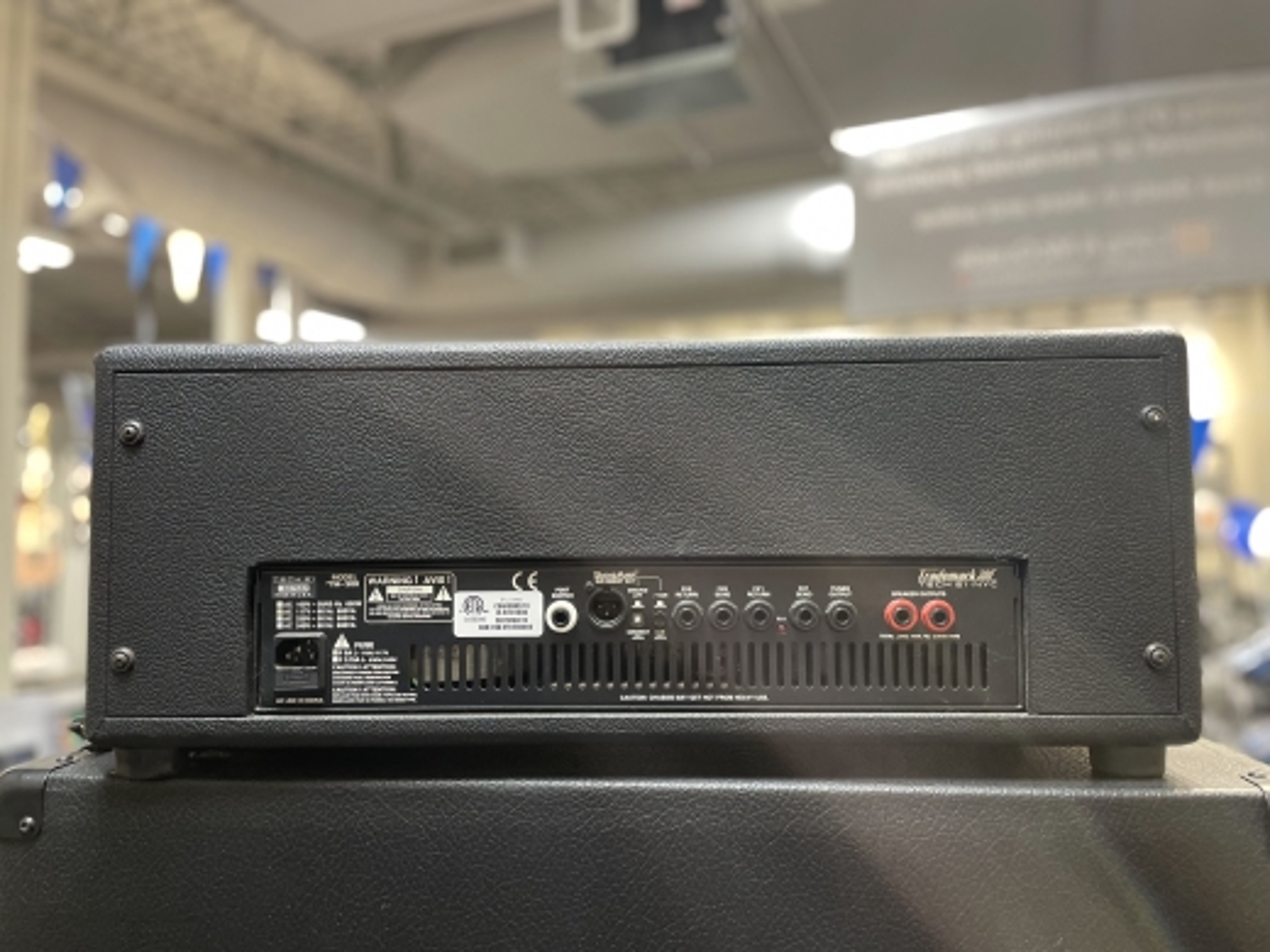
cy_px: 476
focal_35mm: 26
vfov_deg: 53.1
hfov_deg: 67.3
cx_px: 635
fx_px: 954
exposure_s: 1/60
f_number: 1.6
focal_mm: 4.2
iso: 200
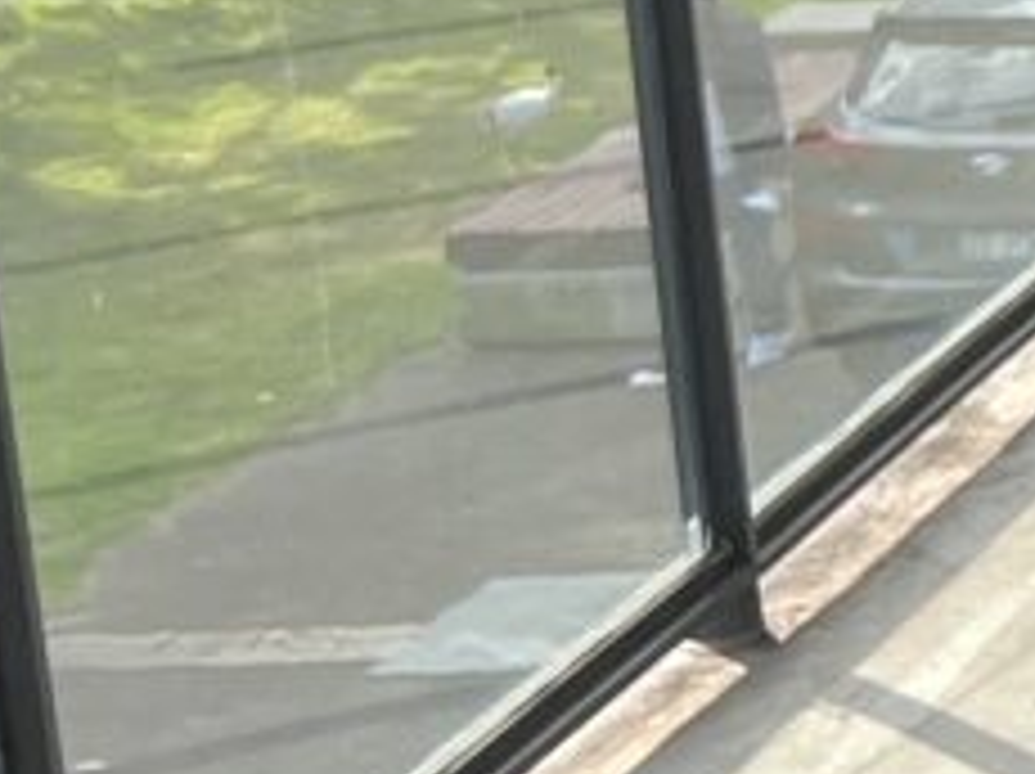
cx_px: 3244
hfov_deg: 8.9
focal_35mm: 174
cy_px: 117
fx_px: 5197
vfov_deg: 8.5
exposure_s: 1/456
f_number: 1.5
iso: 50
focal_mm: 5.7
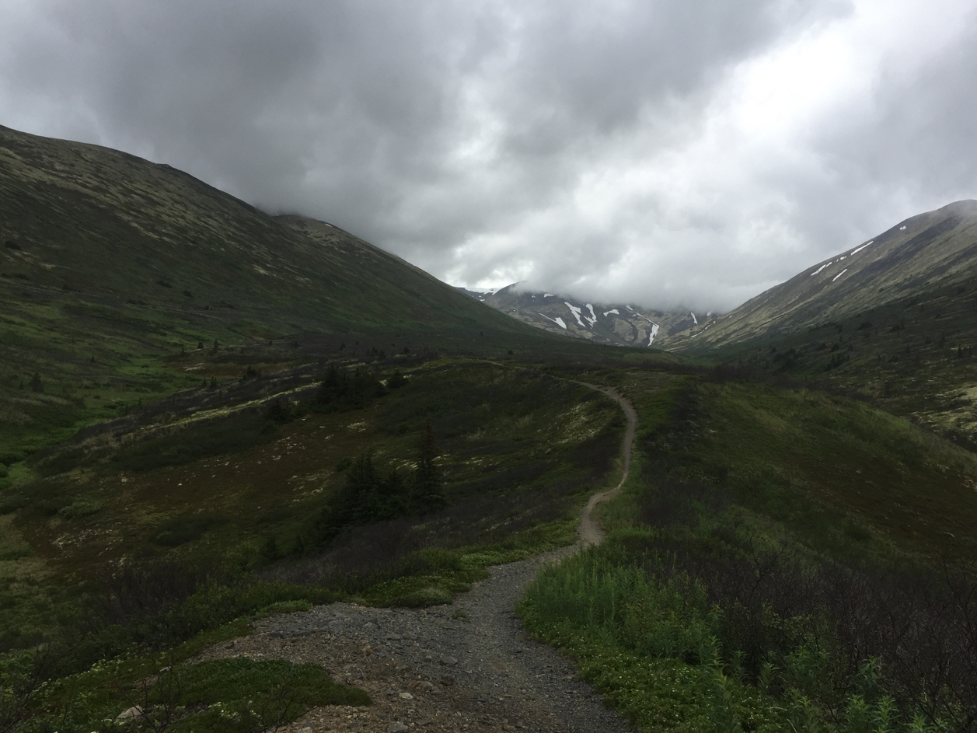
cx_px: 500
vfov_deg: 46.8
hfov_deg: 60.0
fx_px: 847
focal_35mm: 30
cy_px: 363
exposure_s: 1/2083
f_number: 2.2
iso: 32
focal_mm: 4.15
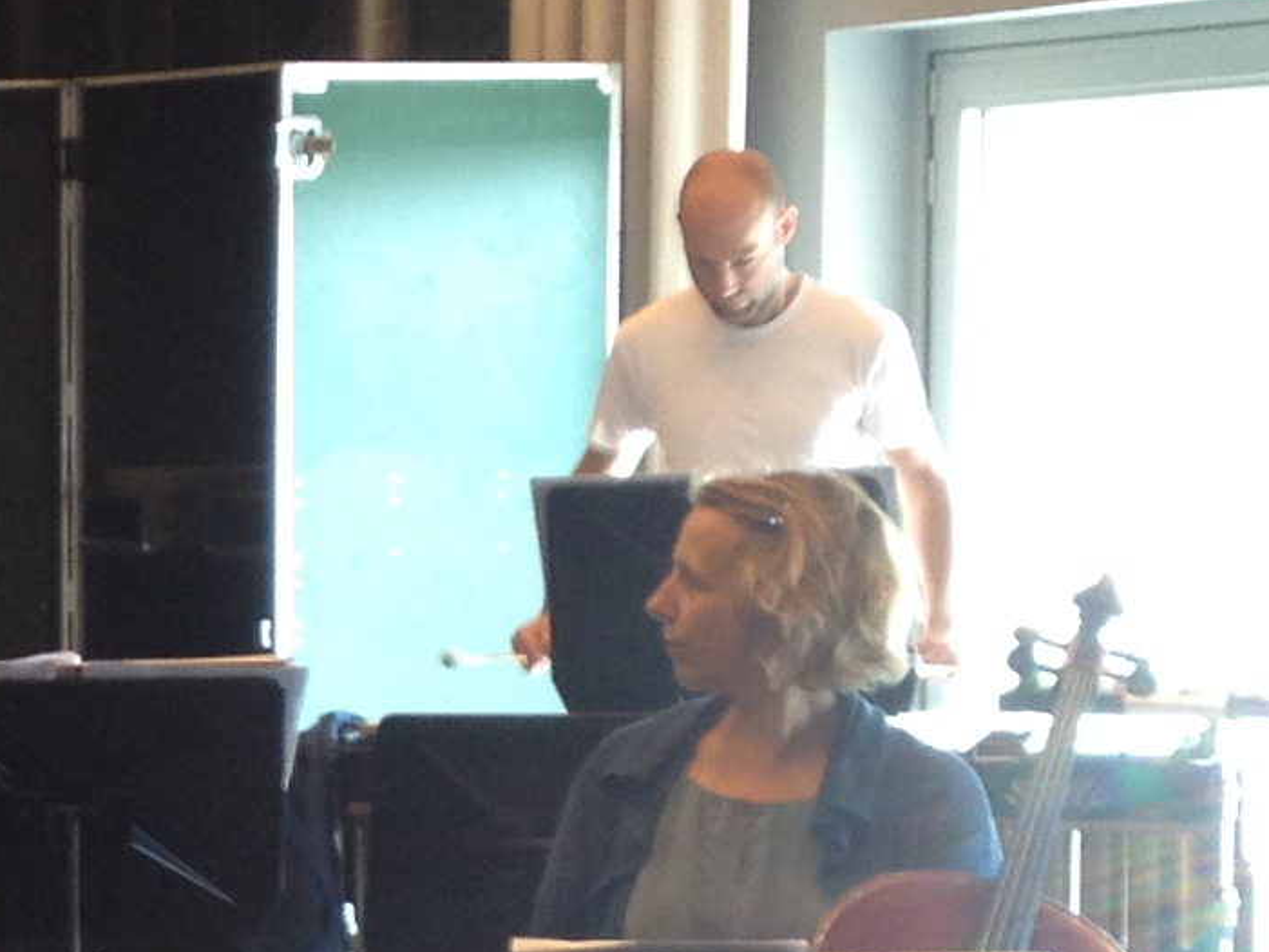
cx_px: -574
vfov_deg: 9.1
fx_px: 5976
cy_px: 845
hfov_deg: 11.7
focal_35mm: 163
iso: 64
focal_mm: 4.28
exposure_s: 1/20
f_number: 2.4
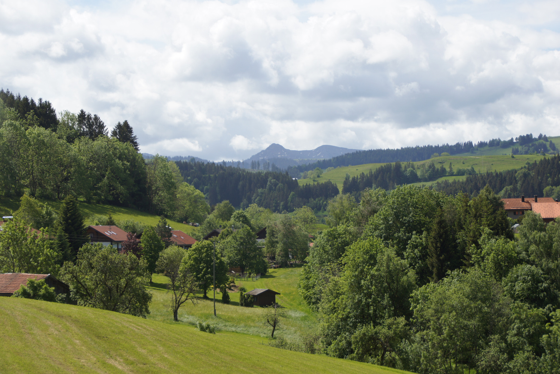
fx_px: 1416
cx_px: 277
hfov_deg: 22.4
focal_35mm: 91
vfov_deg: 15.0
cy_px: 188
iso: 100
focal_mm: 60
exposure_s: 1/500
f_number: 5.6
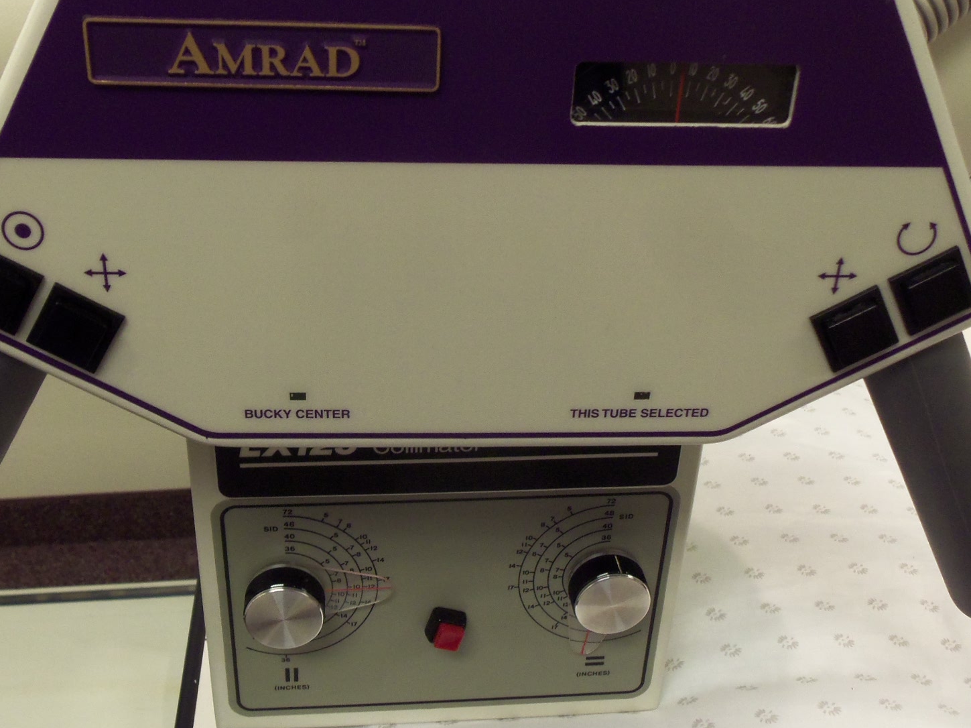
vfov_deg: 35.1
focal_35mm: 41
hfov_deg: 45.8
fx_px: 1150
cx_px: 450
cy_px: 402
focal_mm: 5.2
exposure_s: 1/30
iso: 125
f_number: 3.4
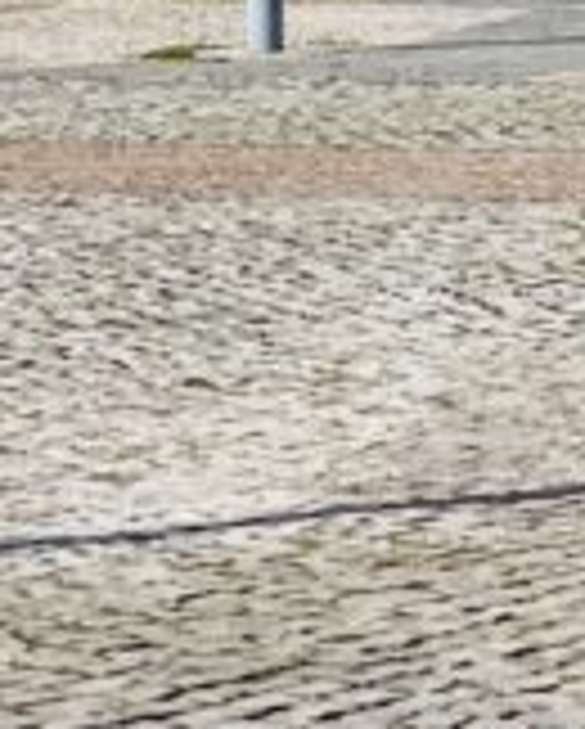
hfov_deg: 4.8
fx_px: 6913
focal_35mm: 320
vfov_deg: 5.6
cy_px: -1516
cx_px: 171
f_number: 2.4
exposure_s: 1/1712
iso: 16
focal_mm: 6
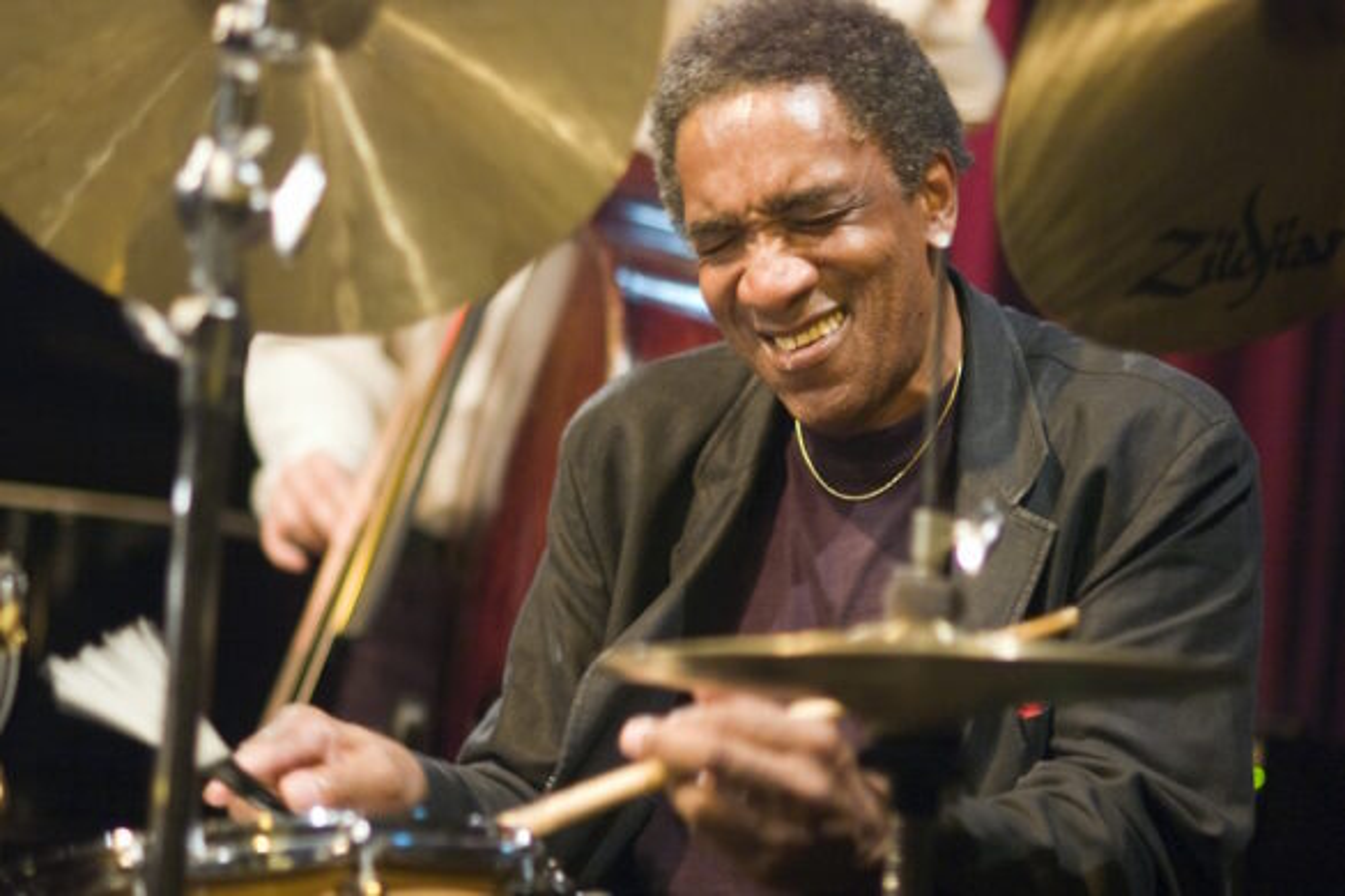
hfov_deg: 16.1
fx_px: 4763
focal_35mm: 128
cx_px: 672
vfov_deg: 10.8
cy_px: 448
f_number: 1.8
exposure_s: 1/30
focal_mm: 85
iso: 800
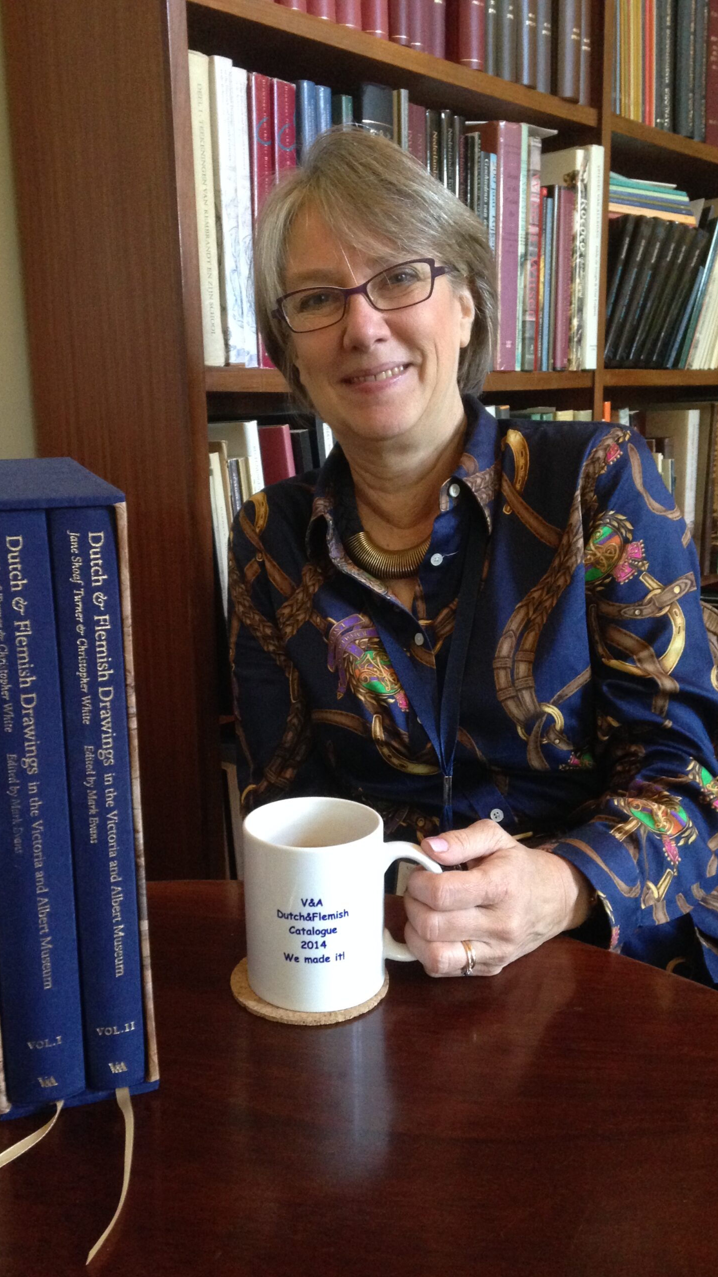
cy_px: 639
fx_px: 1219
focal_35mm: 36
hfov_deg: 32.7
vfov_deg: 55.3
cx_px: 293
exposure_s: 1/20
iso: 400
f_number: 2.4
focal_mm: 4.12
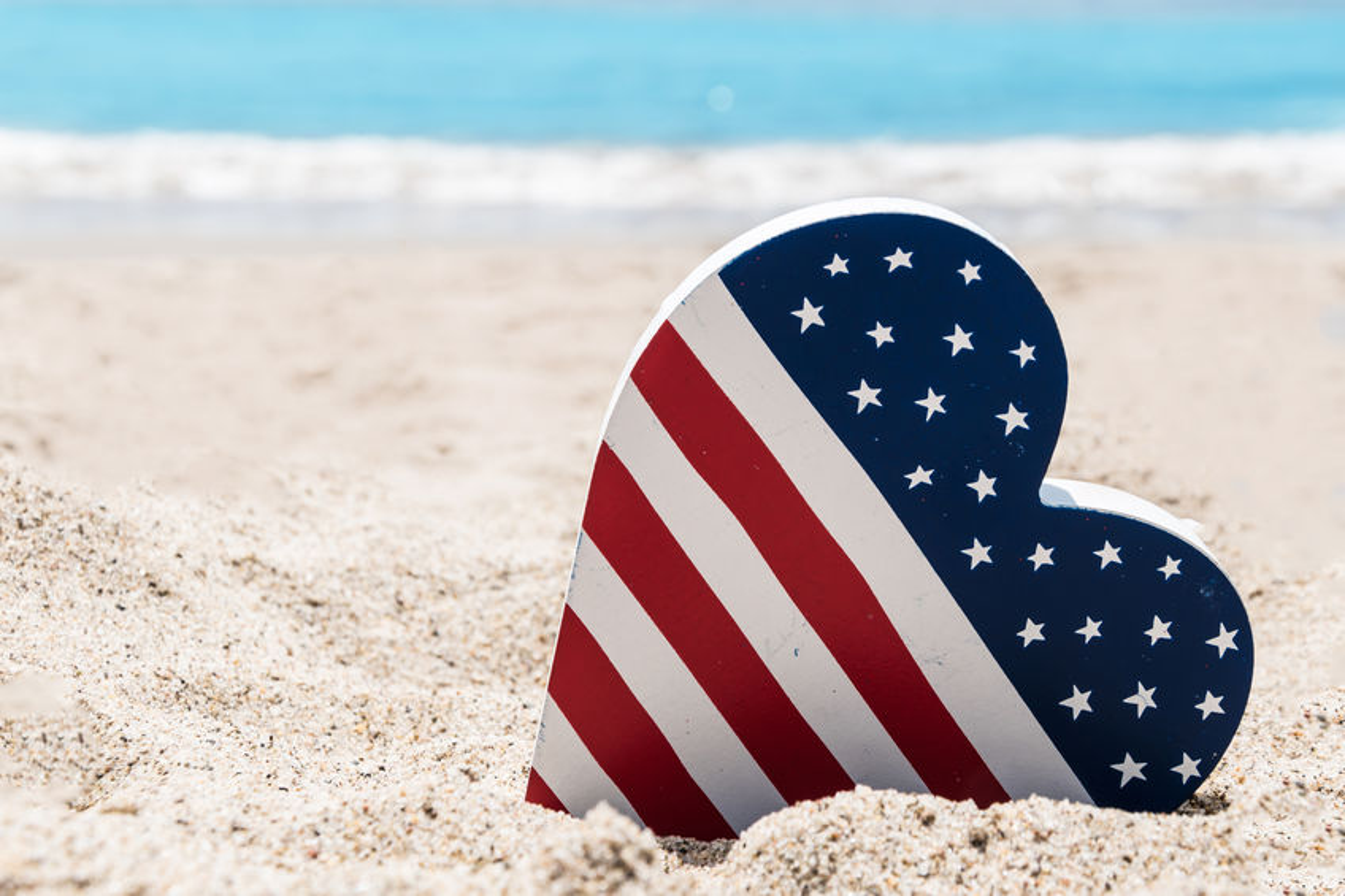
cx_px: 672
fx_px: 2353
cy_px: 448
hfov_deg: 31.9
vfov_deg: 21.6
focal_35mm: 63
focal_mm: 42
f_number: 9
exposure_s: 1/320
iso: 100
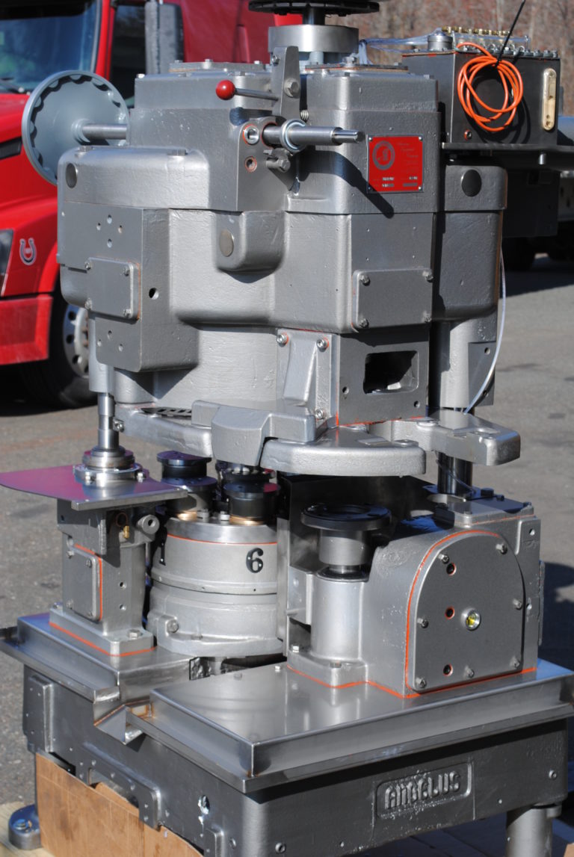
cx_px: 287
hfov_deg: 19.0
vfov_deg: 28.0
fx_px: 1717
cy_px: 428
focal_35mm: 72
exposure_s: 1/250
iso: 100
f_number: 8
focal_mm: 48
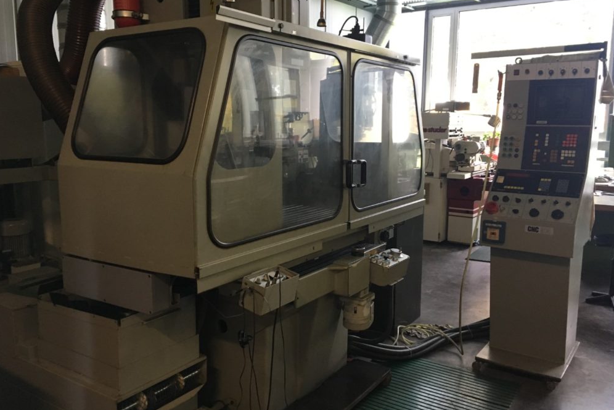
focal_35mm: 31
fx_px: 529
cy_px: 200
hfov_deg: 60.3
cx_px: 303
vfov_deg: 42.3
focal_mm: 4.15
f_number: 2.2
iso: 200
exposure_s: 1/33
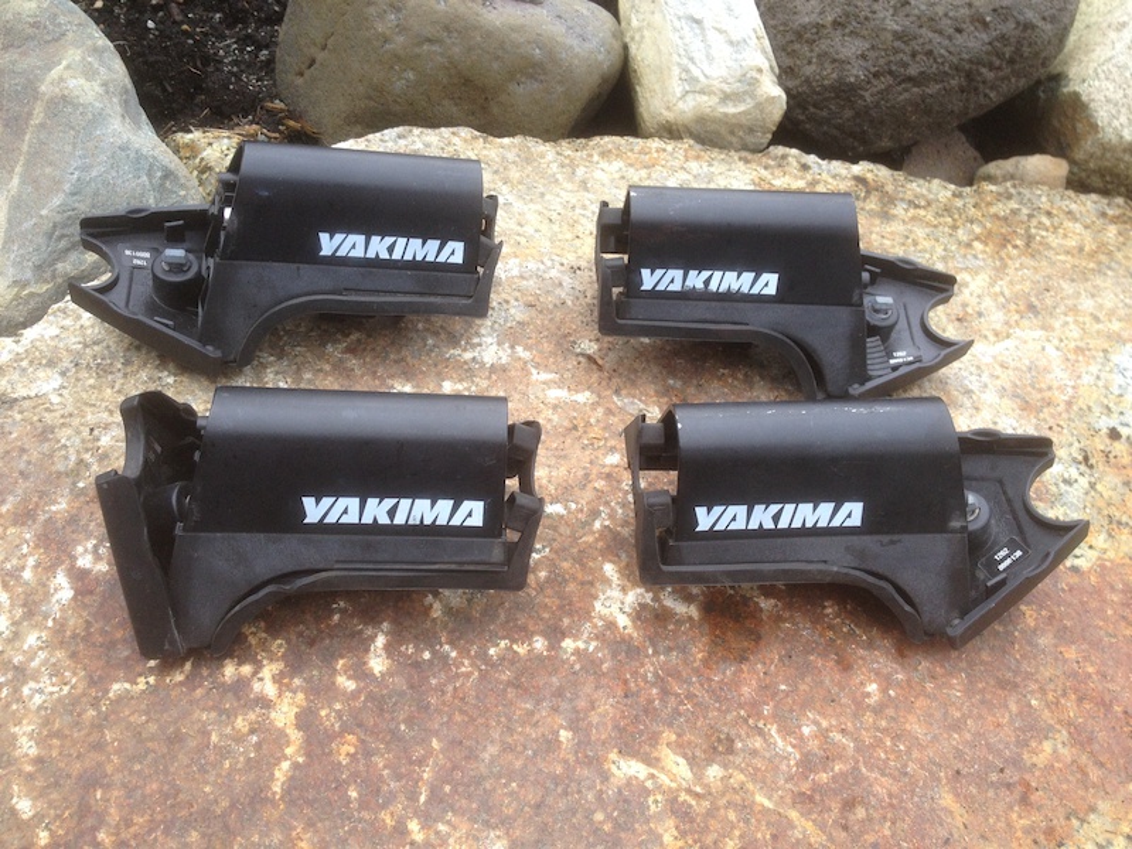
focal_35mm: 35
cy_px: 424
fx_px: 1145
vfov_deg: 40.7
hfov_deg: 52.6
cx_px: 566
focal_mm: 4.28
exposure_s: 1/120
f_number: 2.4
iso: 80
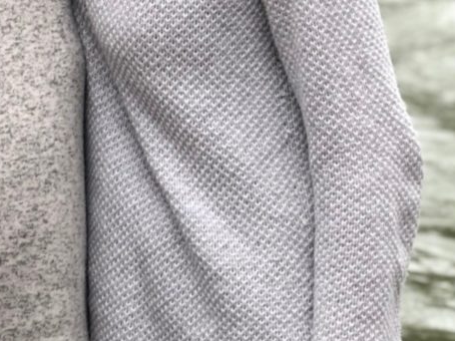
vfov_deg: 7.6
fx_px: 2524
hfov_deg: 10.2
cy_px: -112
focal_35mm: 192
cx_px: -10
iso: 20
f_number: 2.8
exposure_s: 1/40
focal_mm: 6.6
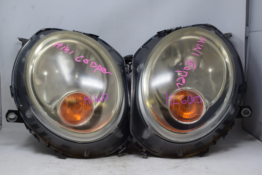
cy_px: 88
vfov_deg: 28.1
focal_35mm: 48
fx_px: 349
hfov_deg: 41.1
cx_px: 131
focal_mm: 32
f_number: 8
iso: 400
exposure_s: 1/80
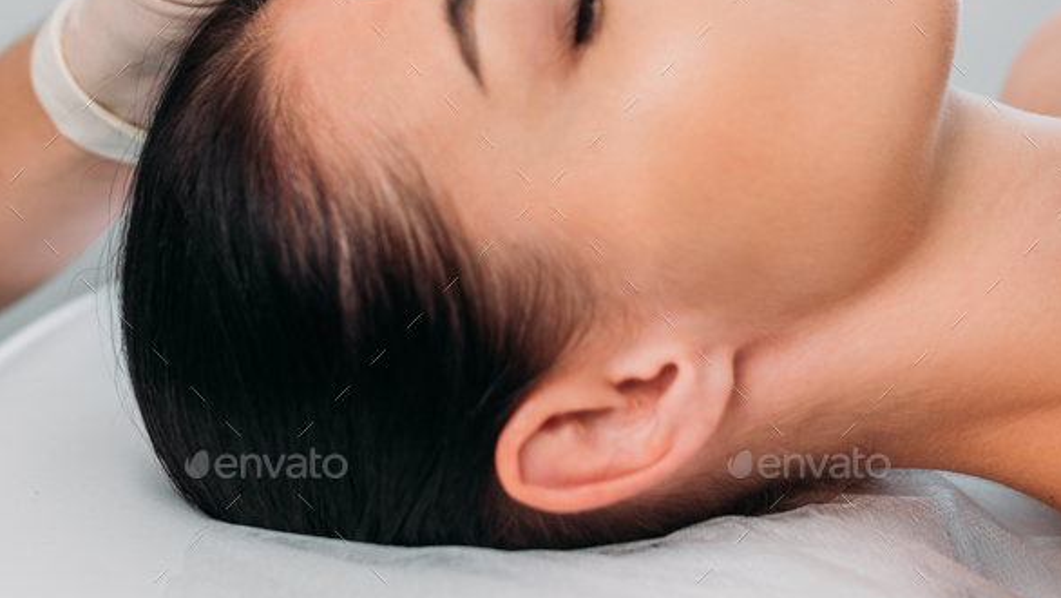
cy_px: -92
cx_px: 532
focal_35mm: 79
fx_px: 2223
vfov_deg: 14.9
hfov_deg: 26.8
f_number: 3.2
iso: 160
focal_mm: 50
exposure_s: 1/200
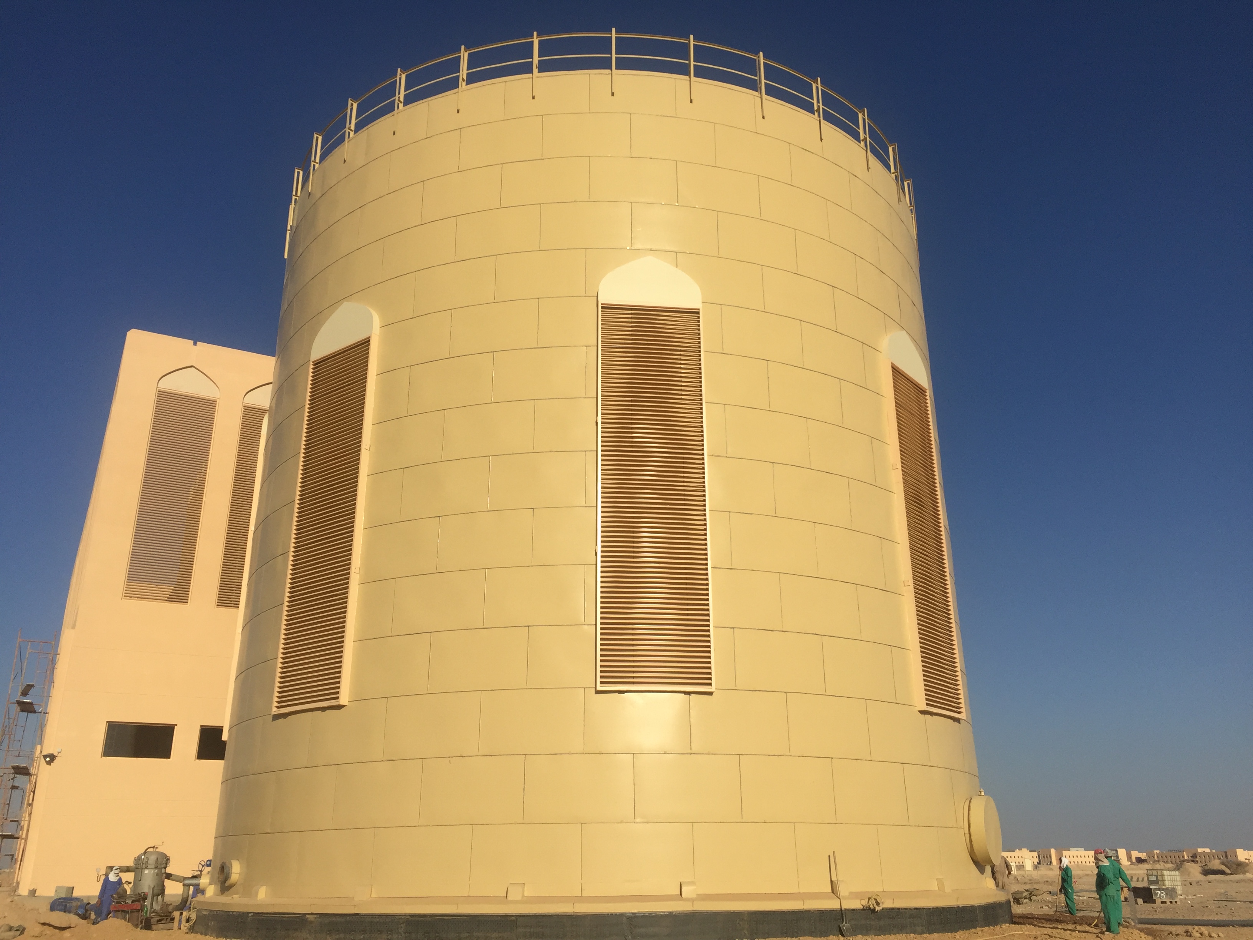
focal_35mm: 29
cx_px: 626
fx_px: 1050
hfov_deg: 61.7
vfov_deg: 48.2
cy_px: 470
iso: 32
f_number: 2.2
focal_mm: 4.15
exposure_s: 1/4950
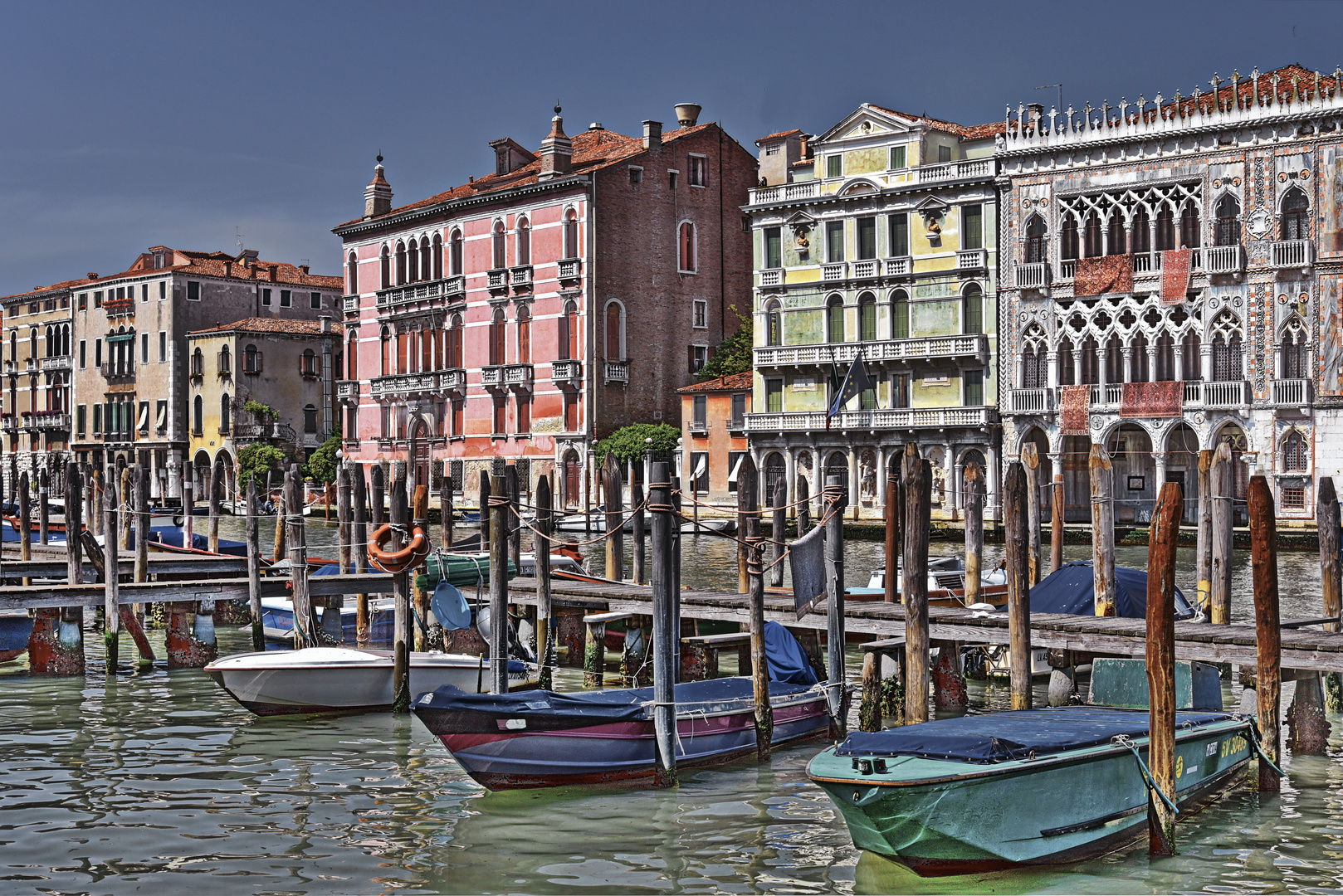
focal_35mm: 50
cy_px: 448
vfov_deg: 27.0
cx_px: 672
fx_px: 1866
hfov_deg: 39.6
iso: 100
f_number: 7.1
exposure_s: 1/200
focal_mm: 50
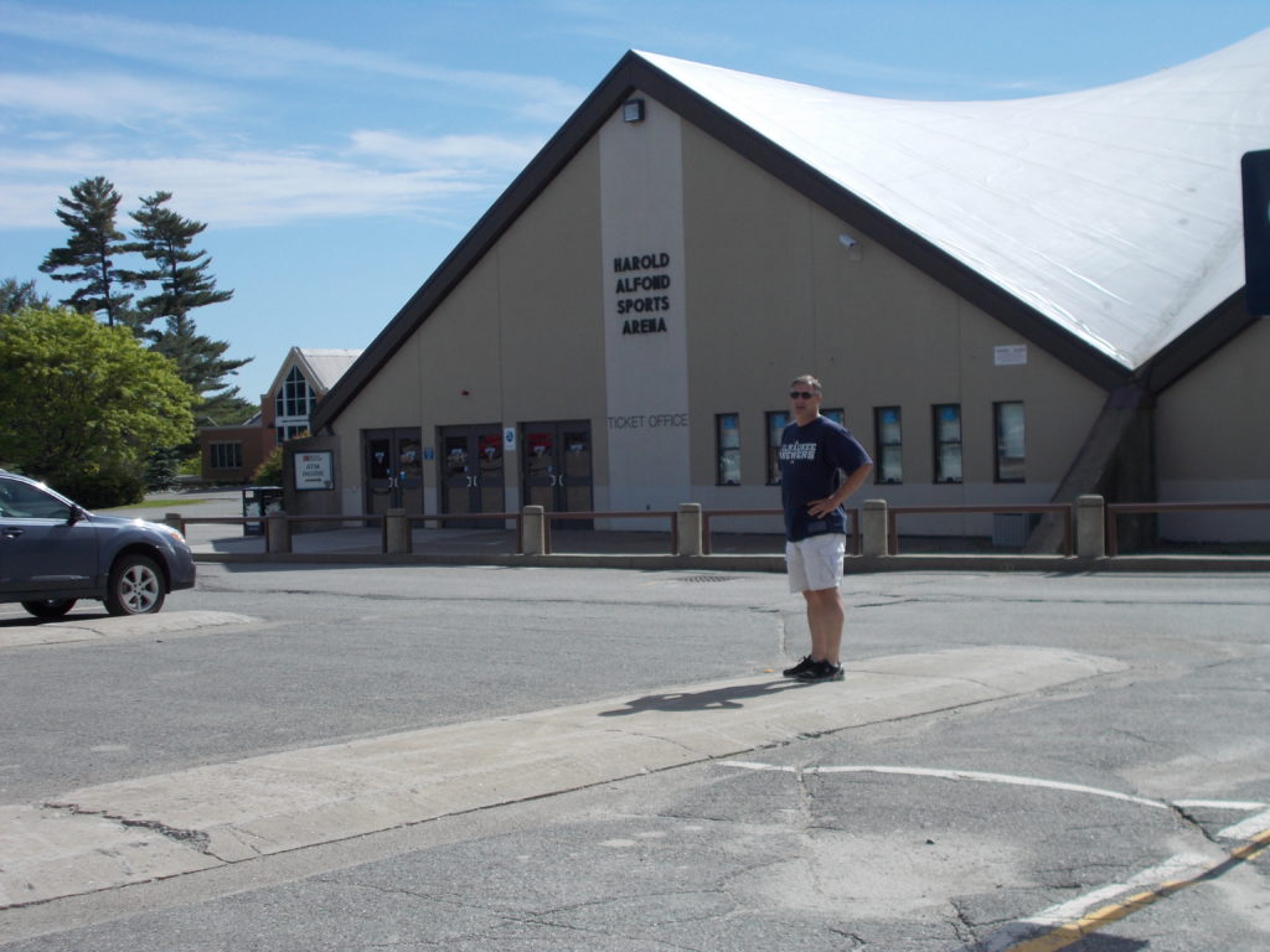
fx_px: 1834
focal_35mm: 50
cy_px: 476
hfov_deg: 38.2
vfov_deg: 29.1
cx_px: 635
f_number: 4.5
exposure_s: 1/640
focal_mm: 9
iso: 80
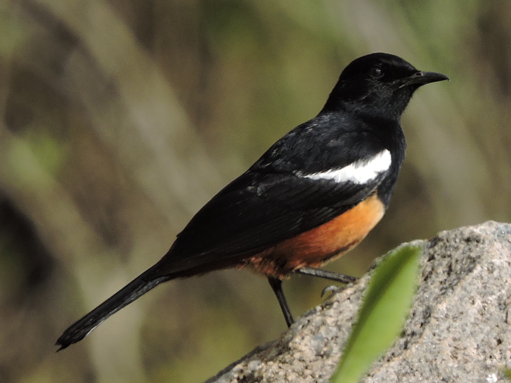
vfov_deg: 1.7
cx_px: 256
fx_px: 13286
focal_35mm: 900
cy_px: 192
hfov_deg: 2.2
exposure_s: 1/320
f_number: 5.6
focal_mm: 161.2
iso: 100
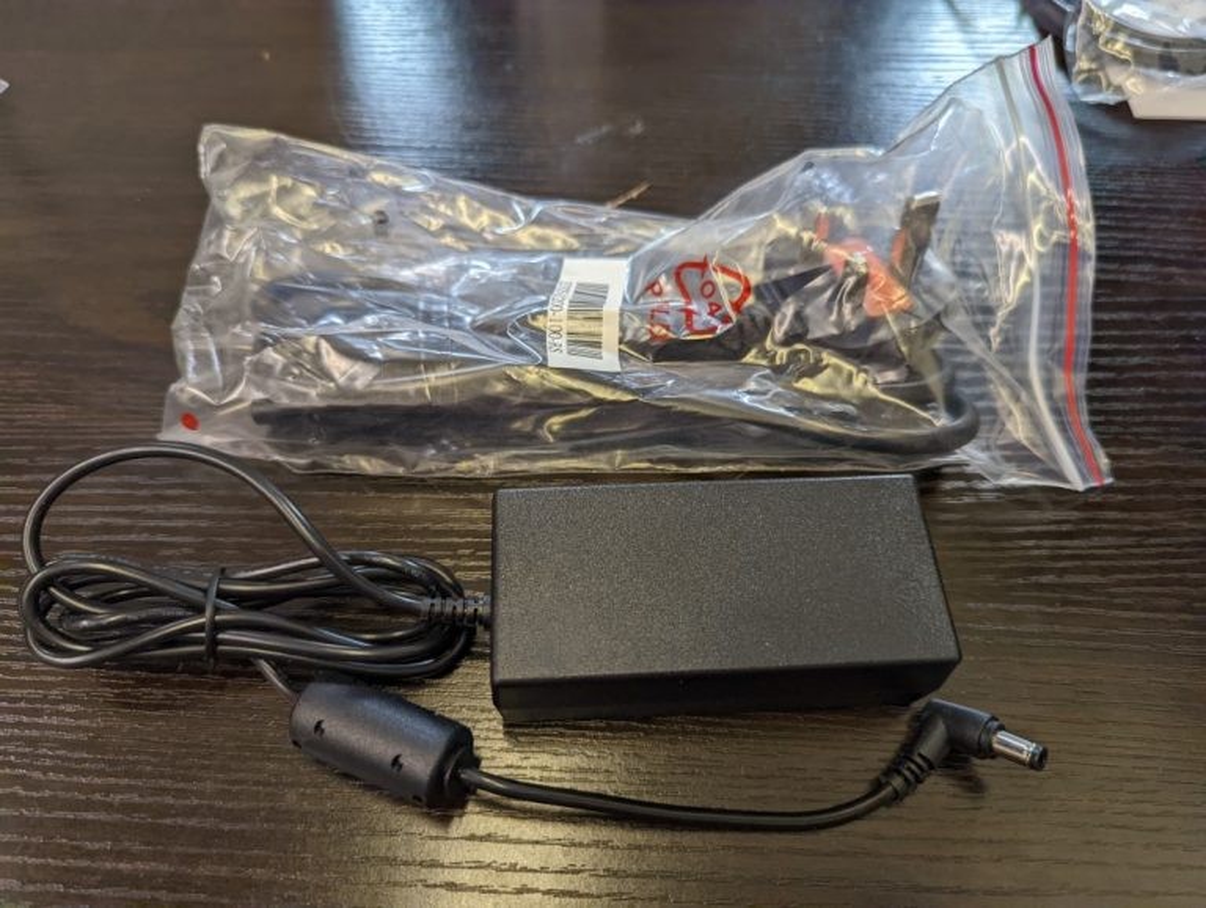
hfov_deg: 71.5
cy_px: 454
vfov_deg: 56.9
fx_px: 837
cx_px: 603
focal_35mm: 24
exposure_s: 1/100
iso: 61
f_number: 1.85
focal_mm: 6.81
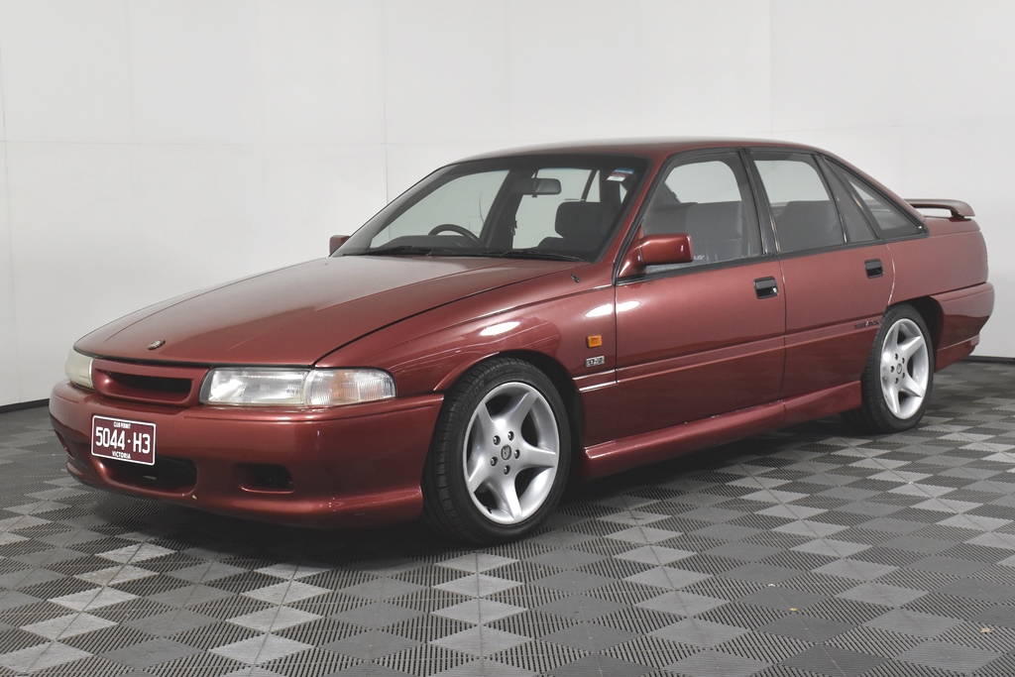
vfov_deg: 26.5
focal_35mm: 51
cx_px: 508
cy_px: 338
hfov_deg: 38.9
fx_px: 1438
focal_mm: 34
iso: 1600
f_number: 8
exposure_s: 1/250
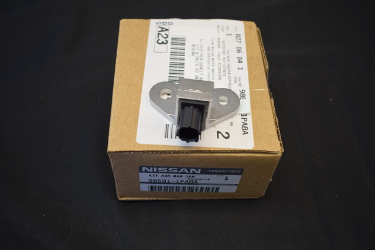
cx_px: 188
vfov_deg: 34.2
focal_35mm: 39
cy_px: 125
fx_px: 406
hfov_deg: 49.5
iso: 400
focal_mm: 26
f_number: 4.2
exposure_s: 1/80
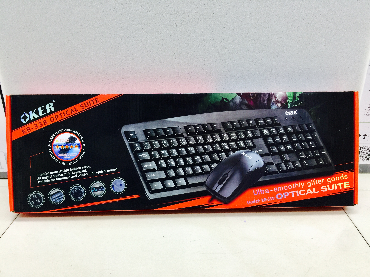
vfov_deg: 48.2
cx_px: 185
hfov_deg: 61.7
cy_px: 138
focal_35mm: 29
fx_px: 310
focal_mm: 4.15
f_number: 2.2
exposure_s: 1/17
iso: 40
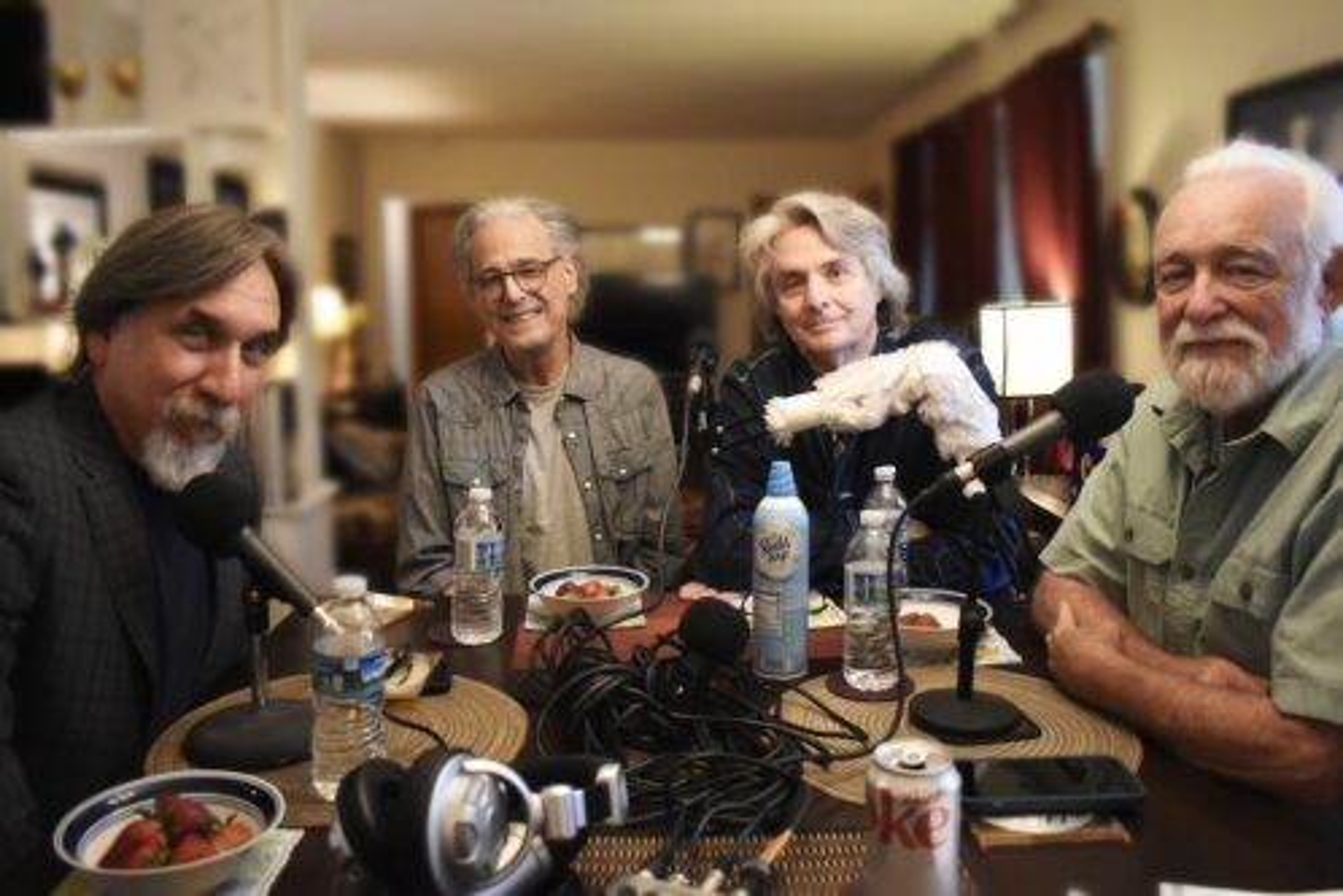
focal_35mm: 27
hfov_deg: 67.4
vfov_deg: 47.9
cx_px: 672
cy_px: 448
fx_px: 1007
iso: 2500
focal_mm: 18
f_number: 3.5
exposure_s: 1/125
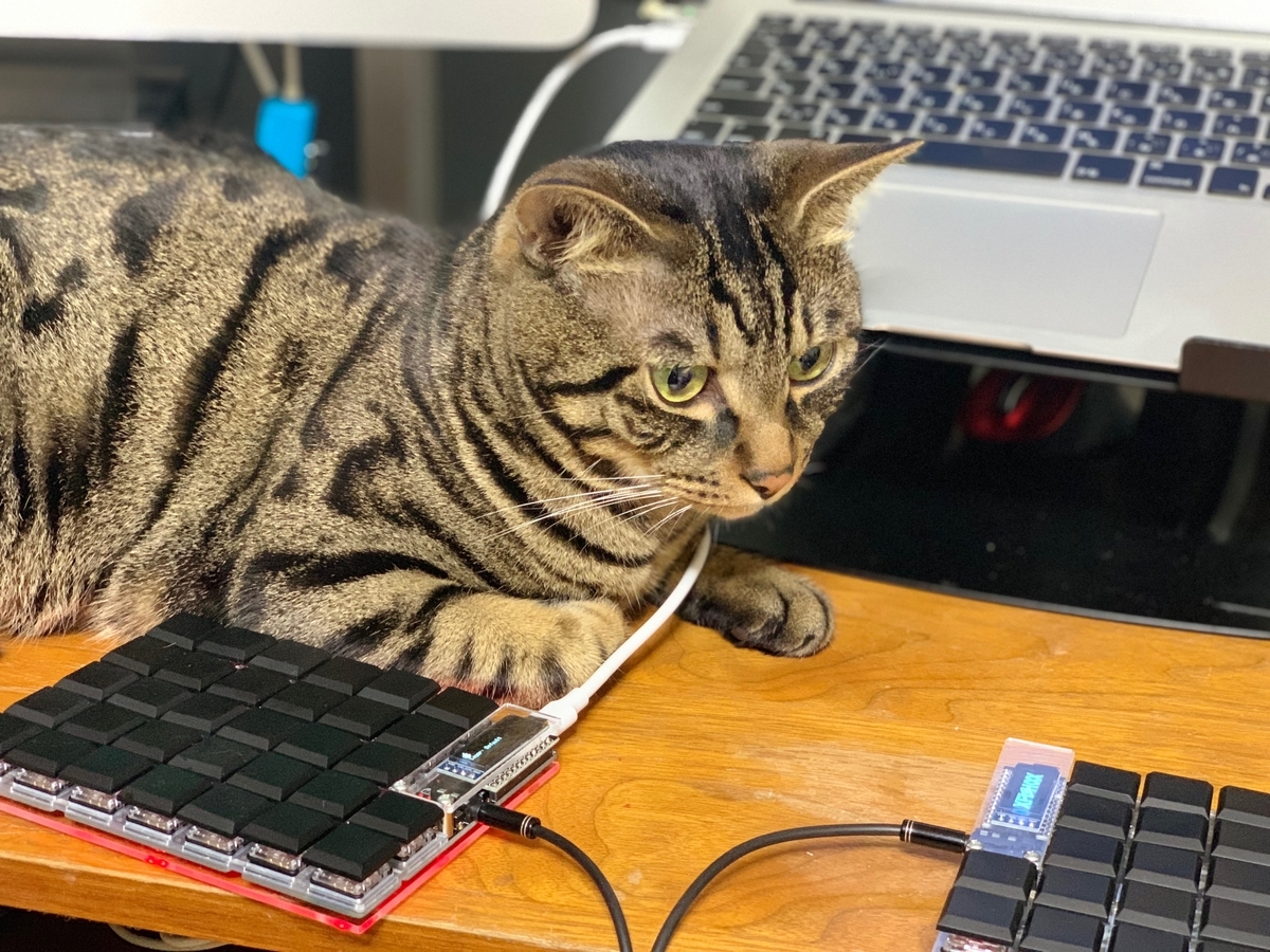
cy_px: 476
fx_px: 1908
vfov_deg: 28.0
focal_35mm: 52
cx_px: 635
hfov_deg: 36.8
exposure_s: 1/40
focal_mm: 6
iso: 500
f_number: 2.4
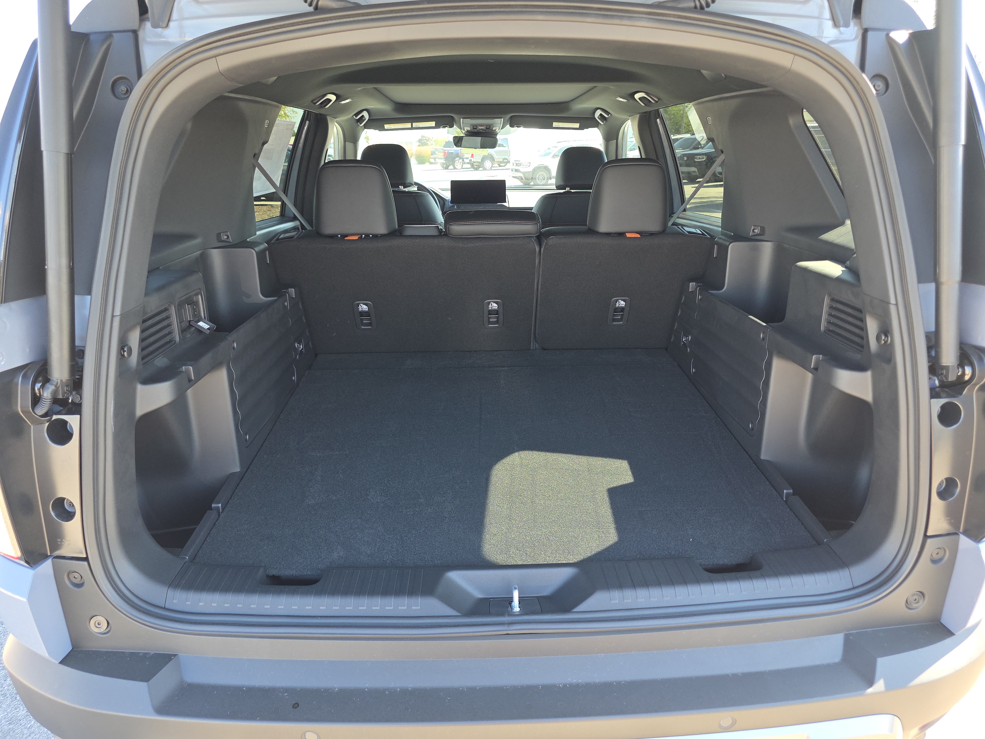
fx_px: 654
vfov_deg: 58.9
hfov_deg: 73.9
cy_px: 370
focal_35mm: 23
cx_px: 492
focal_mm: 6.3
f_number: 1.7
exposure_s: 1/180
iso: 64
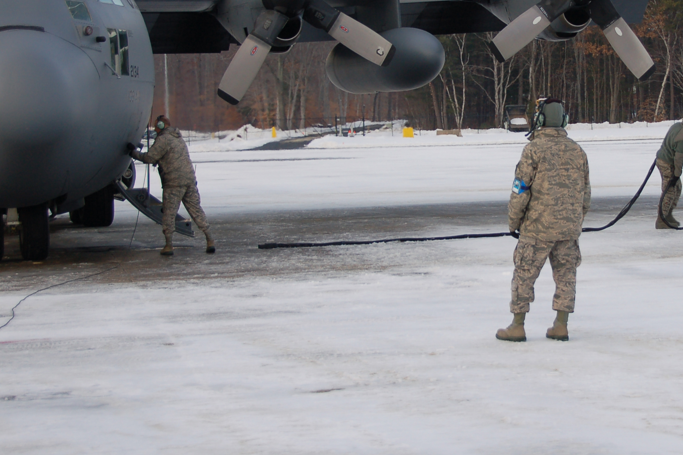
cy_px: 148
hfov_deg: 19.5
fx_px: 1972
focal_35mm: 104
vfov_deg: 13.1
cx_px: 491
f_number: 5.6
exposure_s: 1/125
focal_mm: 42
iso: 250
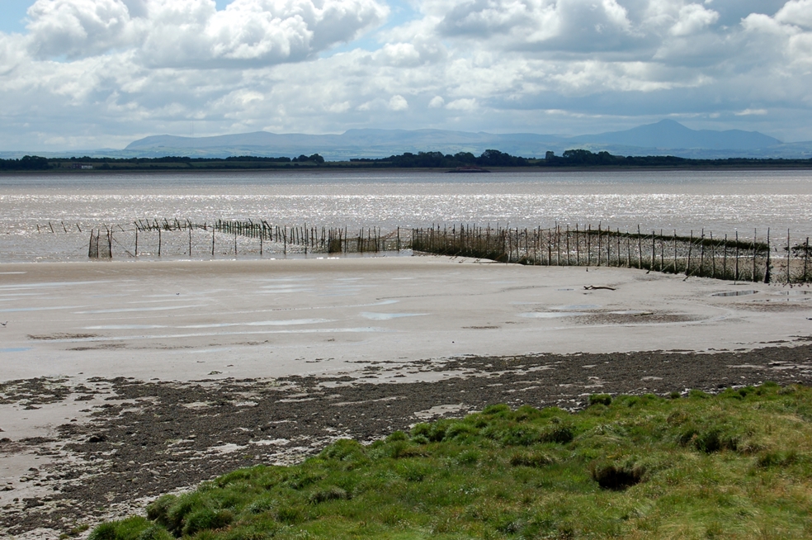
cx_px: 406
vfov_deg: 16.5
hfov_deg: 24.6
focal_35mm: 82
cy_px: 270
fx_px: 1859
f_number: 10
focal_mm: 55
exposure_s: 1/400
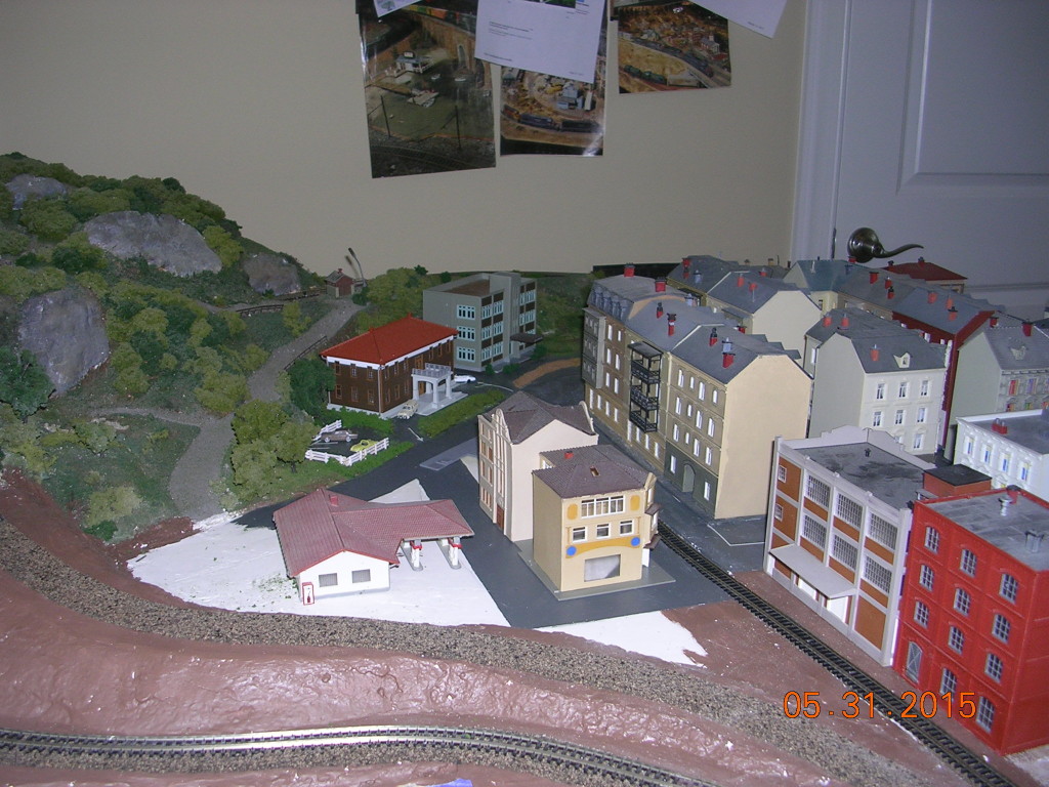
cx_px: 524
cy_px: 394
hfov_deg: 49.0
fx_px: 1152
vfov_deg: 37.7
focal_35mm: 38
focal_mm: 5.8
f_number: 2.8
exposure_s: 1/60.1
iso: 50
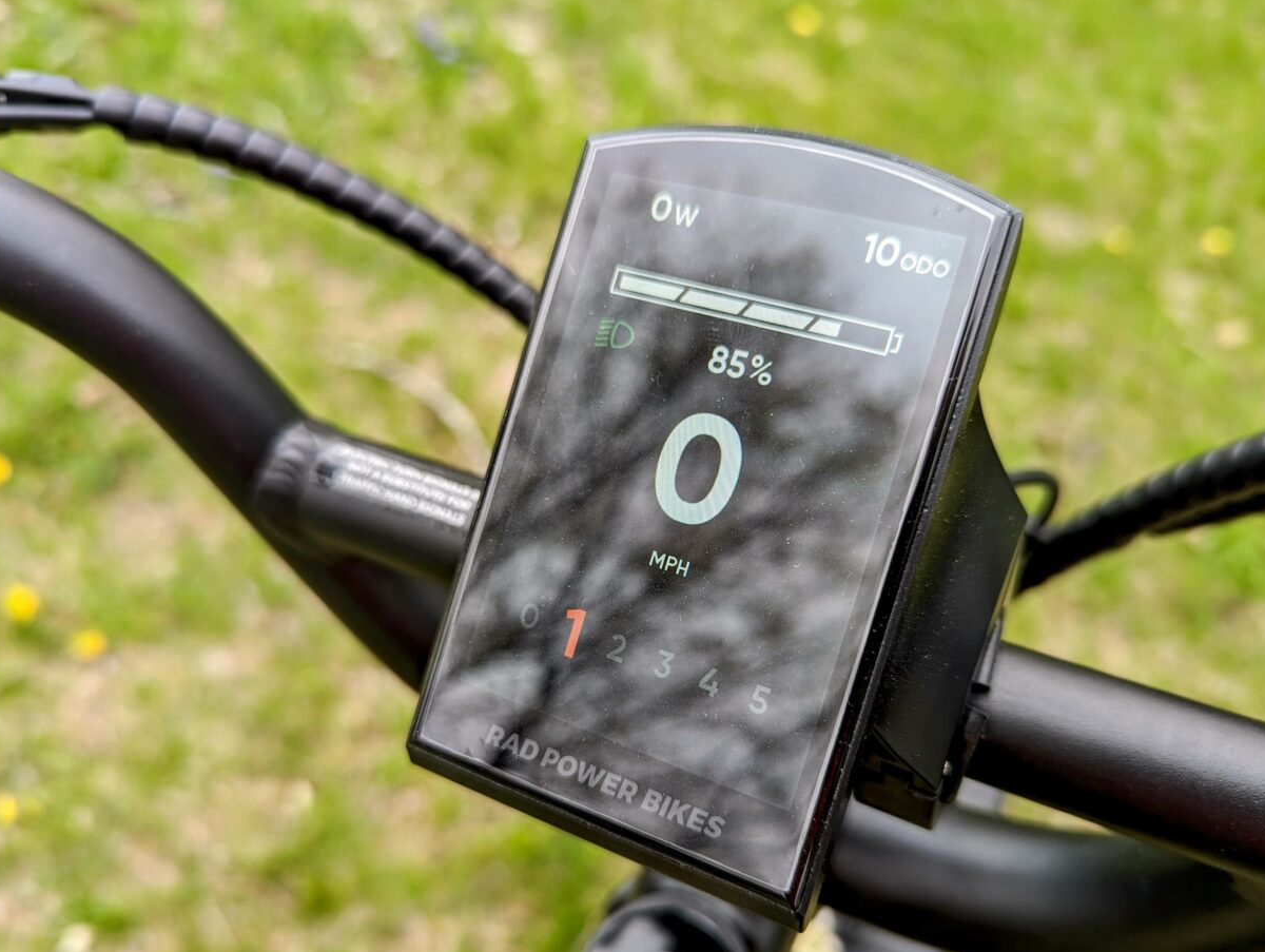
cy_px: 544
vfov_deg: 49.7
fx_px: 1024
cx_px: 659
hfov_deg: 63.4
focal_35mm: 28
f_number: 1.85
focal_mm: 6.81
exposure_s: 1/144
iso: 41
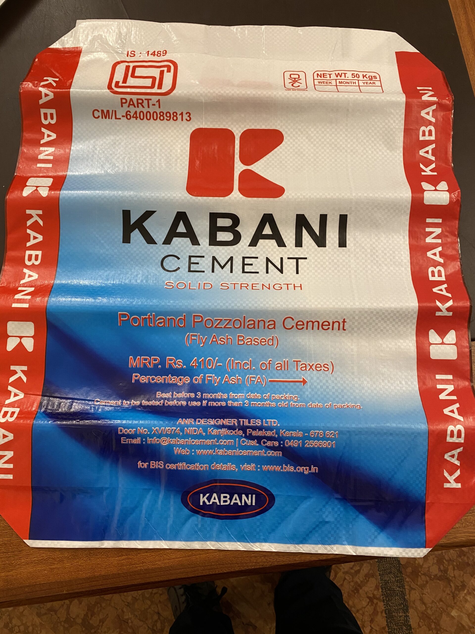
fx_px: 476
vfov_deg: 67.3
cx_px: 238
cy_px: 317
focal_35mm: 26
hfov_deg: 53.1
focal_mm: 4.25
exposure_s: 1/50
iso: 125
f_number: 1.8
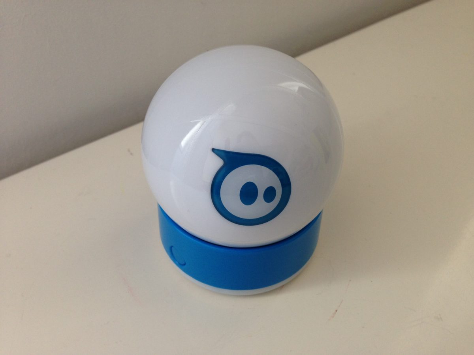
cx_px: 237
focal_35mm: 33
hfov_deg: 55.4
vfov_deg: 42.9
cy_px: 178
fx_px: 452
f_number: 2.4
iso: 64
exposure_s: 1/20
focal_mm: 4.12
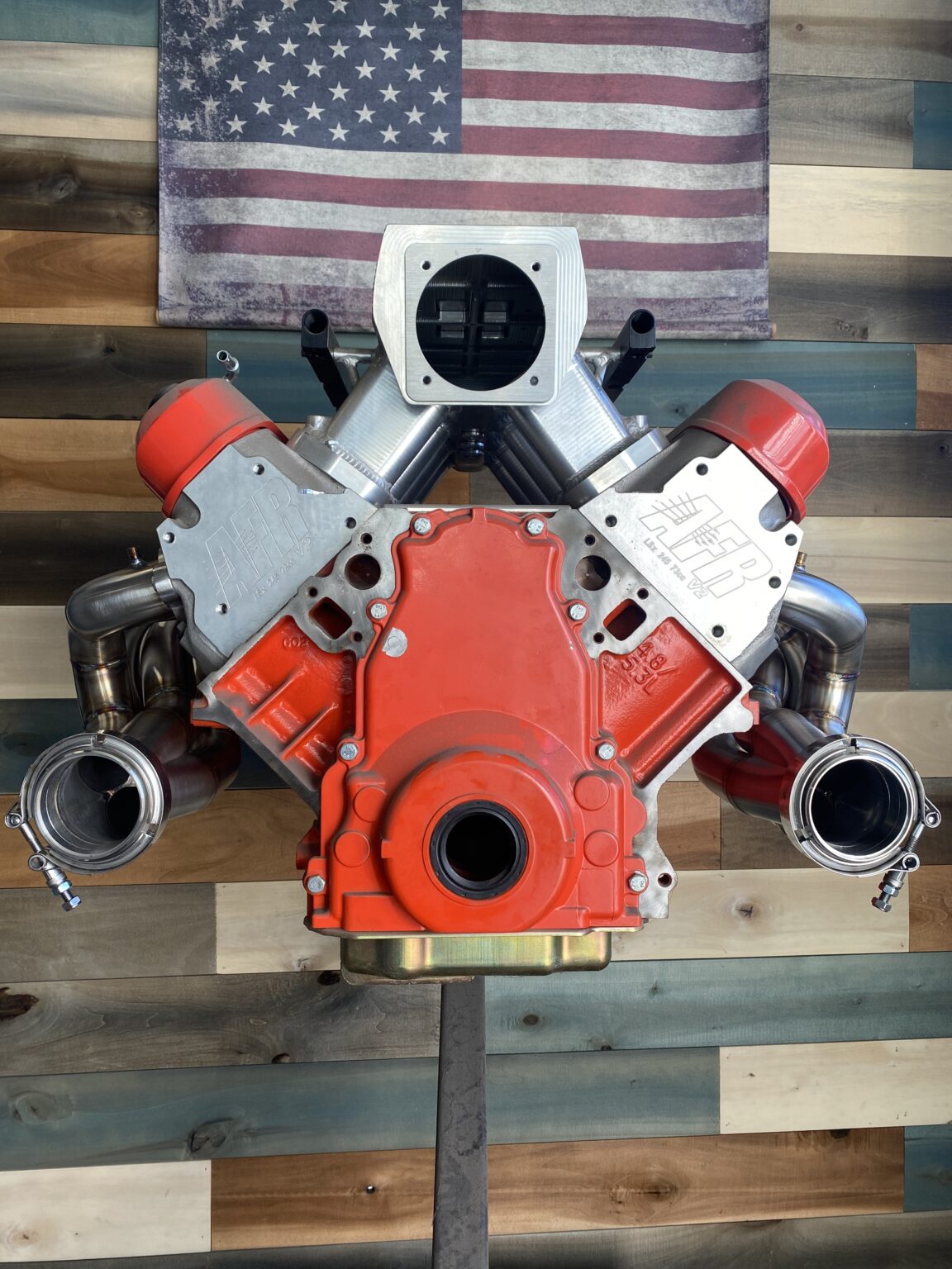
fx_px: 953
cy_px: 634
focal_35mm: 26
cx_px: 476
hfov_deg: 53.1
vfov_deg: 67.3
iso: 32
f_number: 1.8
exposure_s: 1/144
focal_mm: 4.25
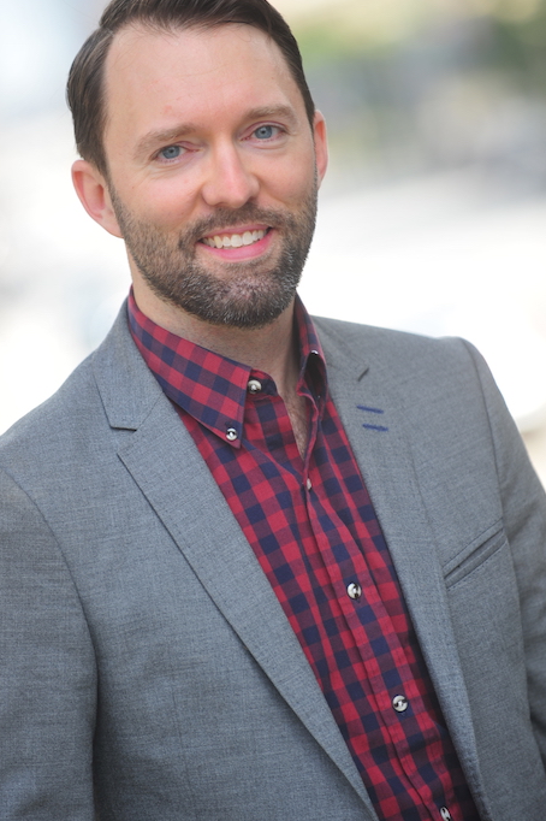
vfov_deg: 9.2
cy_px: 396
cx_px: 240
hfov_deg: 6.2
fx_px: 5078
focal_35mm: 223
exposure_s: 1/500
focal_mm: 190
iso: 200
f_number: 2.8
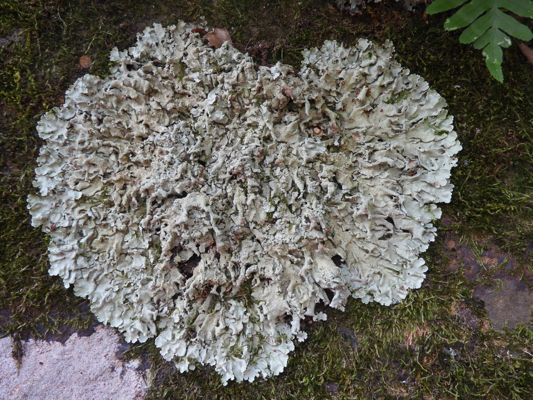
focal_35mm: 30
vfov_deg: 46.8
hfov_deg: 60.0
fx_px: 462
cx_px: 266
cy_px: 200
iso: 100
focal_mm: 5.4
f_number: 3.5
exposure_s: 1/50
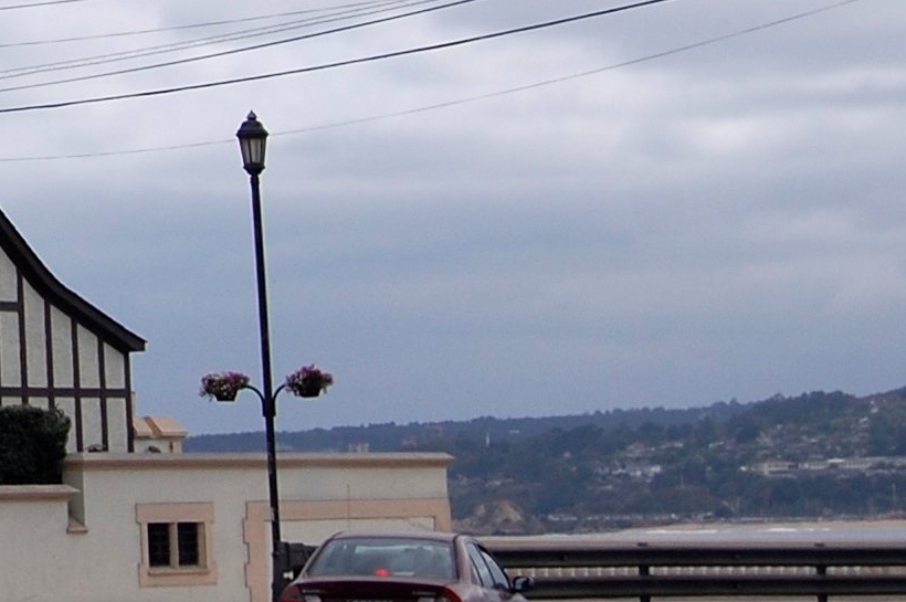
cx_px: -607
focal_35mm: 176
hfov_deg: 11.1
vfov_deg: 7.7
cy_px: -236
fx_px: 4425
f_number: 5.6
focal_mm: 32
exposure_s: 1/1250
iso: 200
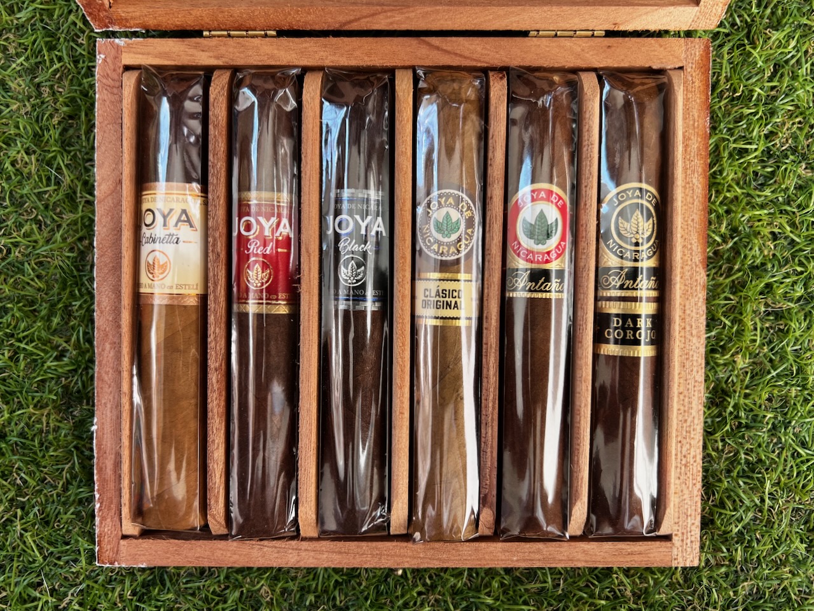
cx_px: 407
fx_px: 611
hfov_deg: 67.3
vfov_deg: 53.1
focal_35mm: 26
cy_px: 306
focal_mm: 5.7
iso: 40
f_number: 1.5
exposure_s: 1/121
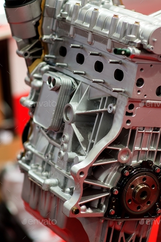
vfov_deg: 16.8
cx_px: 97
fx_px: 818
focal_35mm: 122
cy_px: 101
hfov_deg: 11.2
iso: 160
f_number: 2
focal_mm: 85
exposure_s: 1/125
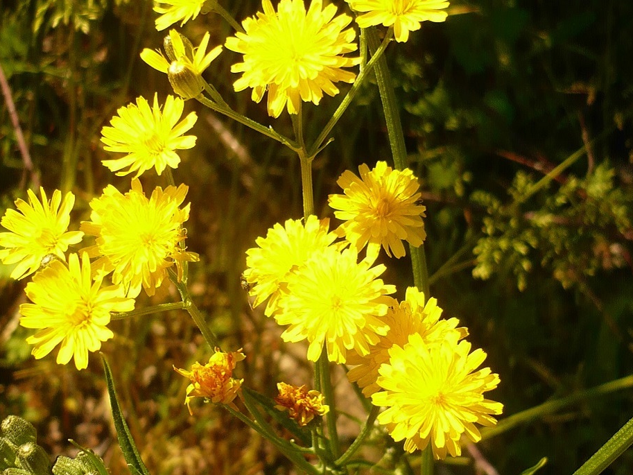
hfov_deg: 41.1
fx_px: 841
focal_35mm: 46
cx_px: 274
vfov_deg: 31.5
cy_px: 234
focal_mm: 5.8
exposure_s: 1/800
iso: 100
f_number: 2.8
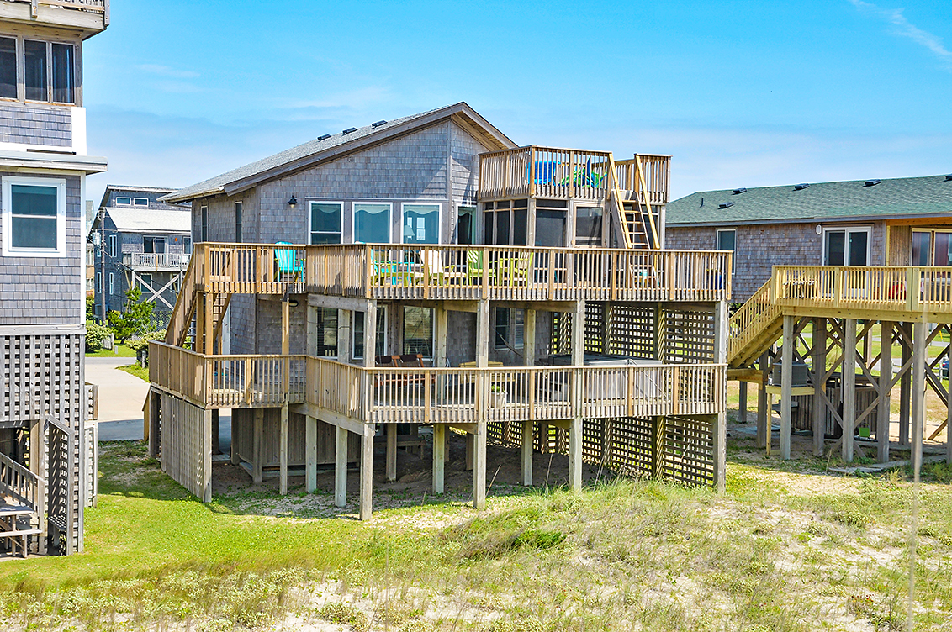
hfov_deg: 41.2
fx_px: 1268
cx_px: 476
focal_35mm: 48
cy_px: 316
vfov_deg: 28.0
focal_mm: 32
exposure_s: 1/250
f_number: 8
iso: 200
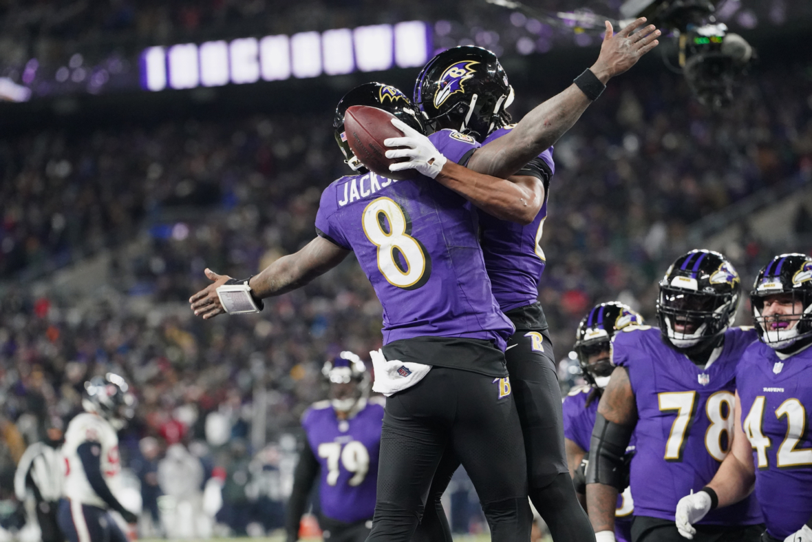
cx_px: 406
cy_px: 271
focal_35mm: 191
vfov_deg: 7.2
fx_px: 4308
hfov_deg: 10.8
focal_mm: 191
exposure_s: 1/2500
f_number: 3.5
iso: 10000
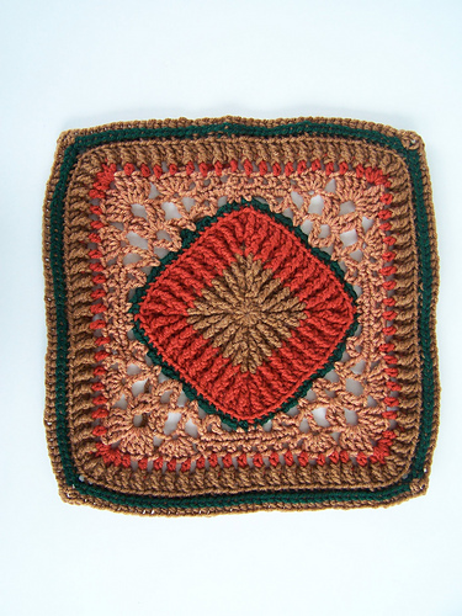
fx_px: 676
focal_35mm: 38
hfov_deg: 37.7
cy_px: 308
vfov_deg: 49.0
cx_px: 231
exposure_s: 1/15
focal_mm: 6.3
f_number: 2.8
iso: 140
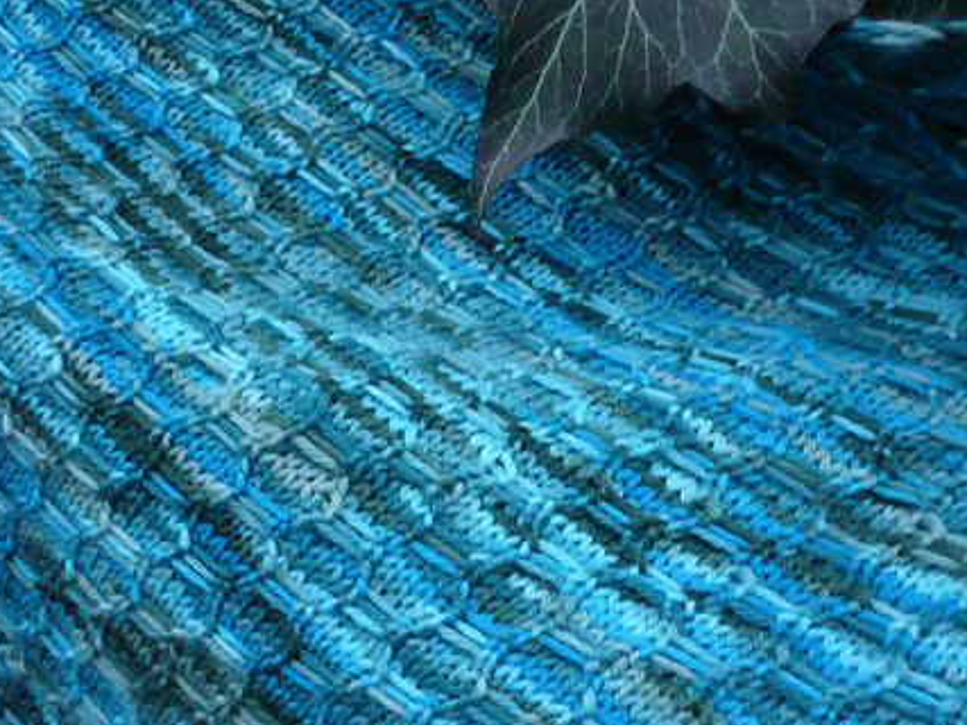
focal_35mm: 41
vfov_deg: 35.1
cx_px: 519
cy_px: 386
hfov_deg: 45.8
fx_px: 1145
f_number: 2.8
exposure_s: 1/30
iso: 200
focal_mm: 5.8
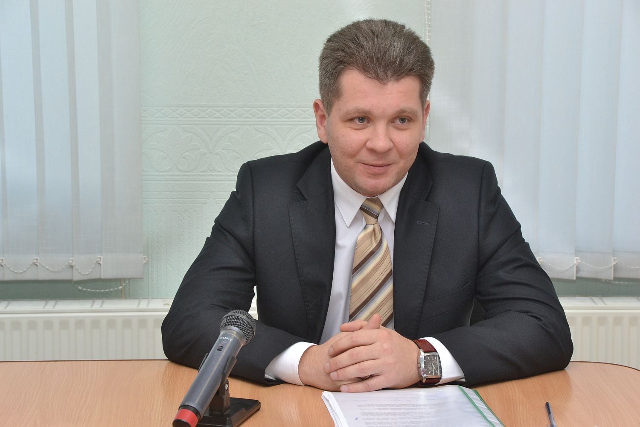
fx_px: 1867
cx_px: 320
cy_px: 214
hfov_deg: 19.5
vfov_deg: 13.0
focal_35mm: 105
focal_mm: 70
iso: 800
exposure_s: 1/125
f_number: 9
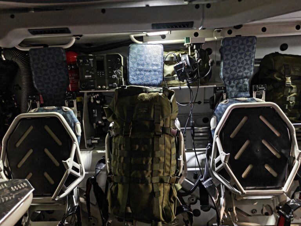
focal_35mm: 23
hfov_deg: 73.9
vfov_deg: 58.9
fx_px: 200
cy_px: 113
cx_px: 150
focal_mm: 6.06
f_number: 1.6
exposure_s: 1/33
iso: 800
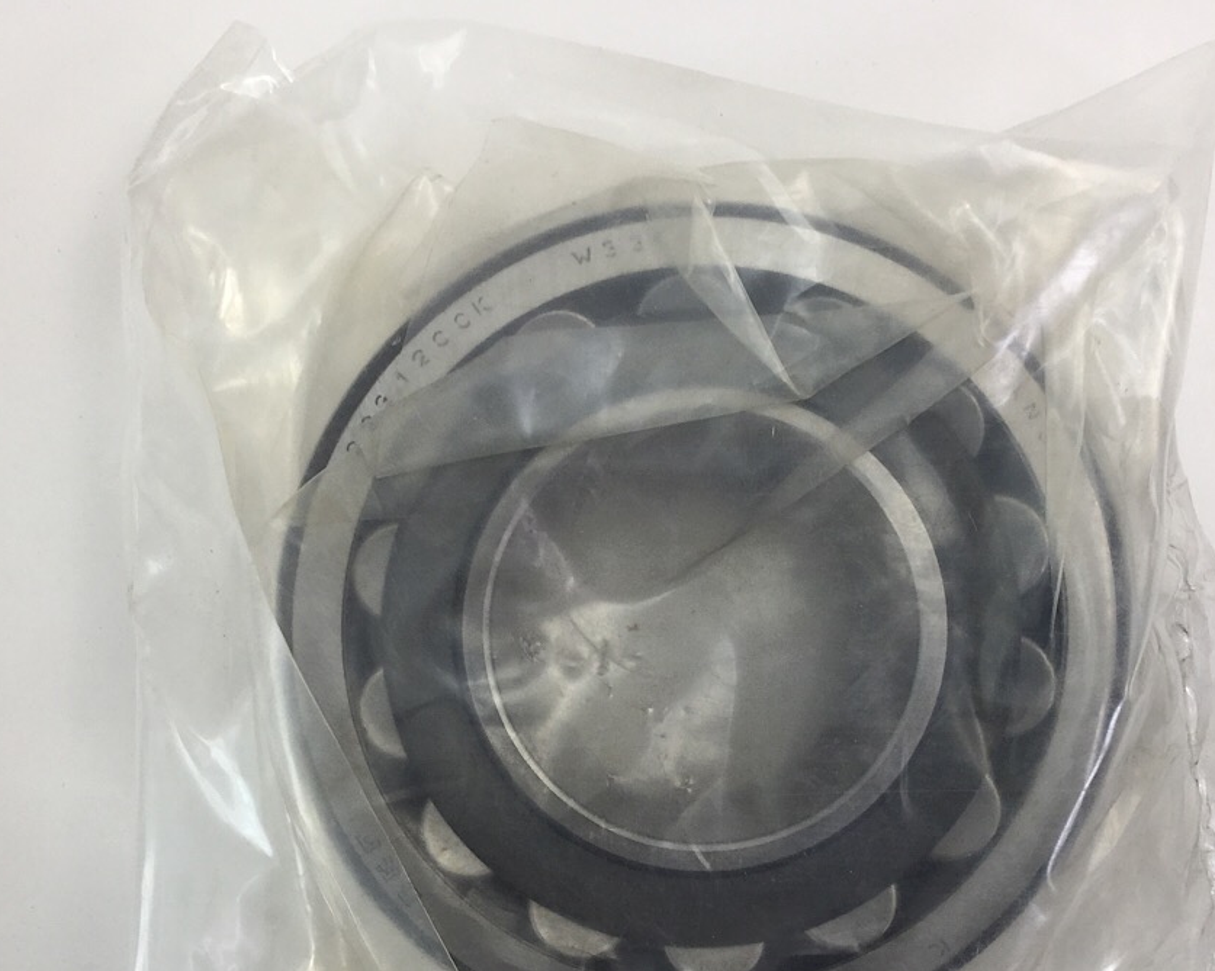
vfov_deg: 34.6
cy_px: 636
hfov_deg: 42.9
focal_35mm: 43
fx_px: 1546
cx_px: 634
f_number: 2.4
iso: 32
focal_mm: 3.3
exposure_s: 1/50
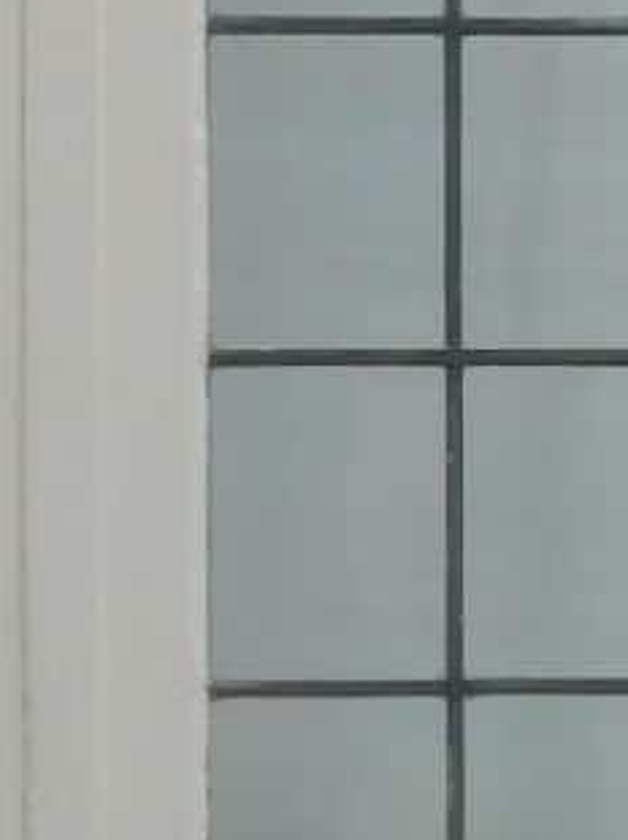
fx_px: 4505
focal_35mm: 186
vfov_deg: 10.6
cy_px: 333
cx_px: 715
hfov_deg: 7.9
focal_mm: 6.3
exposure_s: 1/100
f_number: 3.5
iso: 125
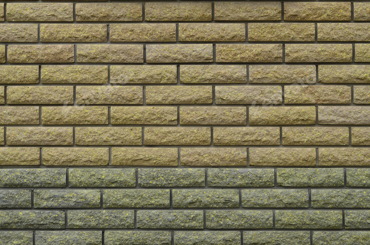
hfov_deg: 27.0
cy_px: 122
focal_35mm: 75
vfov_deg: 18.1
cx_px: 185
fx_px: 769
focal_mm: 50
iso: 100
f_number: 3.5
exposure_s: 1/250
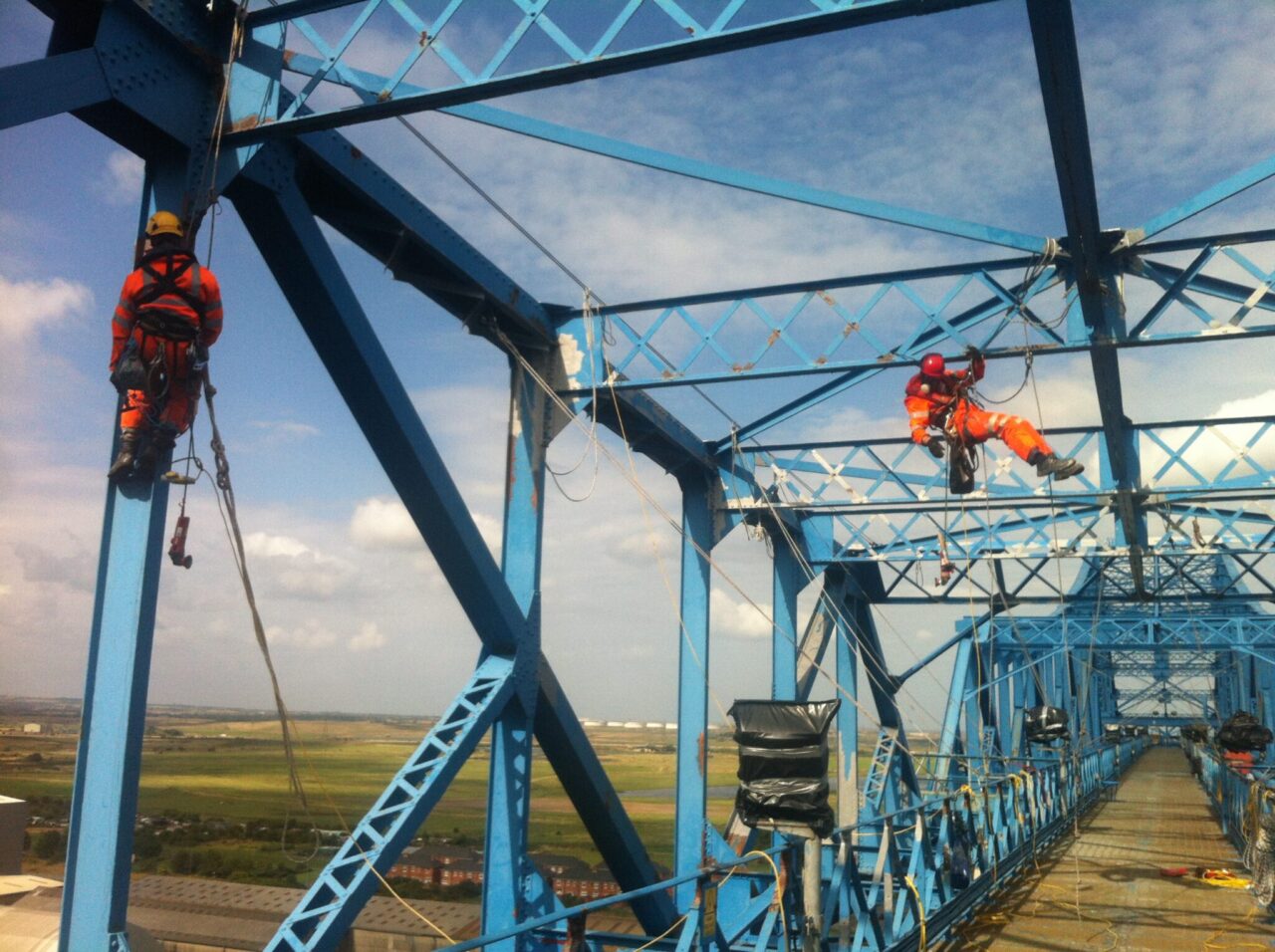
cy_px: 476
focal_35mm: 35
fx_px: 1287
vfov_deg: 40.6
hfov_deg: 52.7
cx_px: 638
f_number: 2.8
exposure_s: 1/2155
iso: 80
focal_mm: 3.85
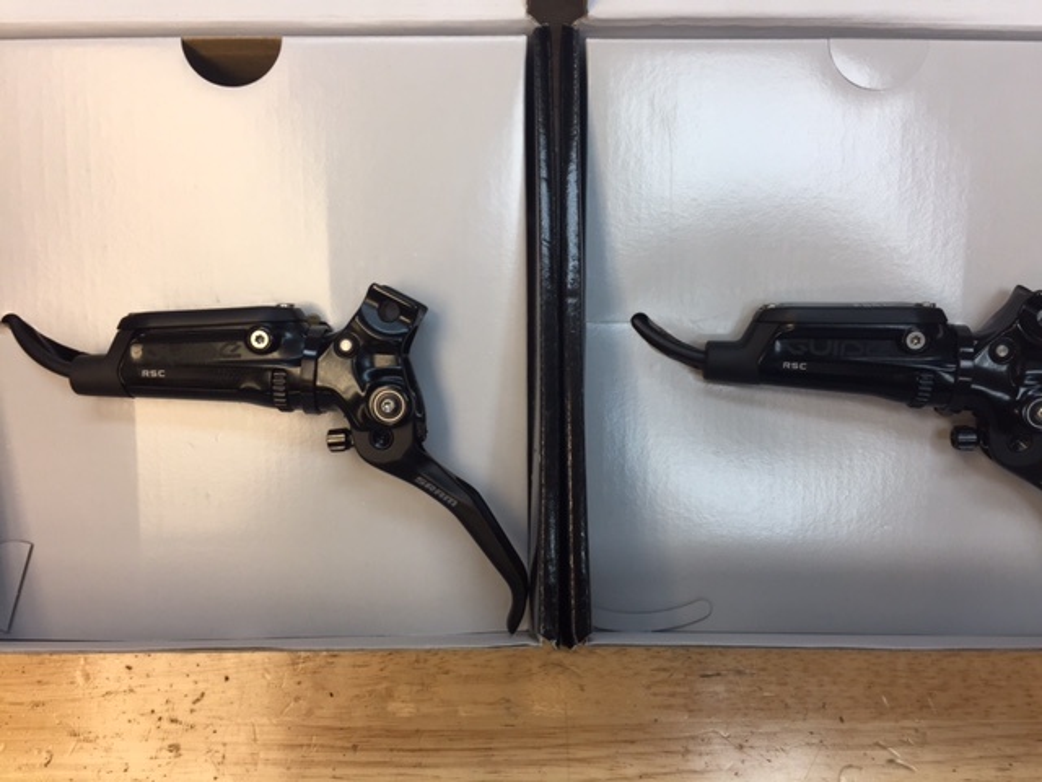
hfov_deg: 61.7
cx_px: 521
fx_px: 873
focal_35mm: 29
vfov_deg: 48.2
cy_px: 391
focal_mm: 4.15
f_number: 2.2
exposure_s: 1/120
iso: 50
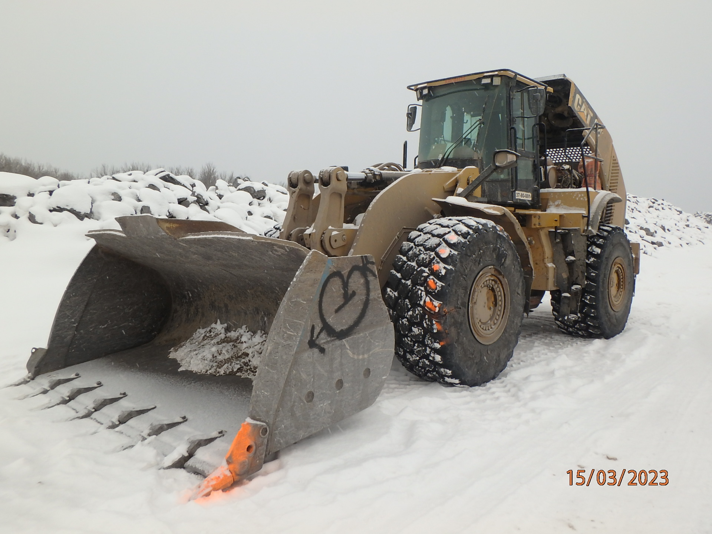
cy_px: 267
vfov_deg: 48.2
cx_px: 356
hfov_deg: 61.7
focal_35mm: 29
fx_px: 596
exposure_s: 1/60
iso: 160
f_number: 4.6
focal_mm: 5.2
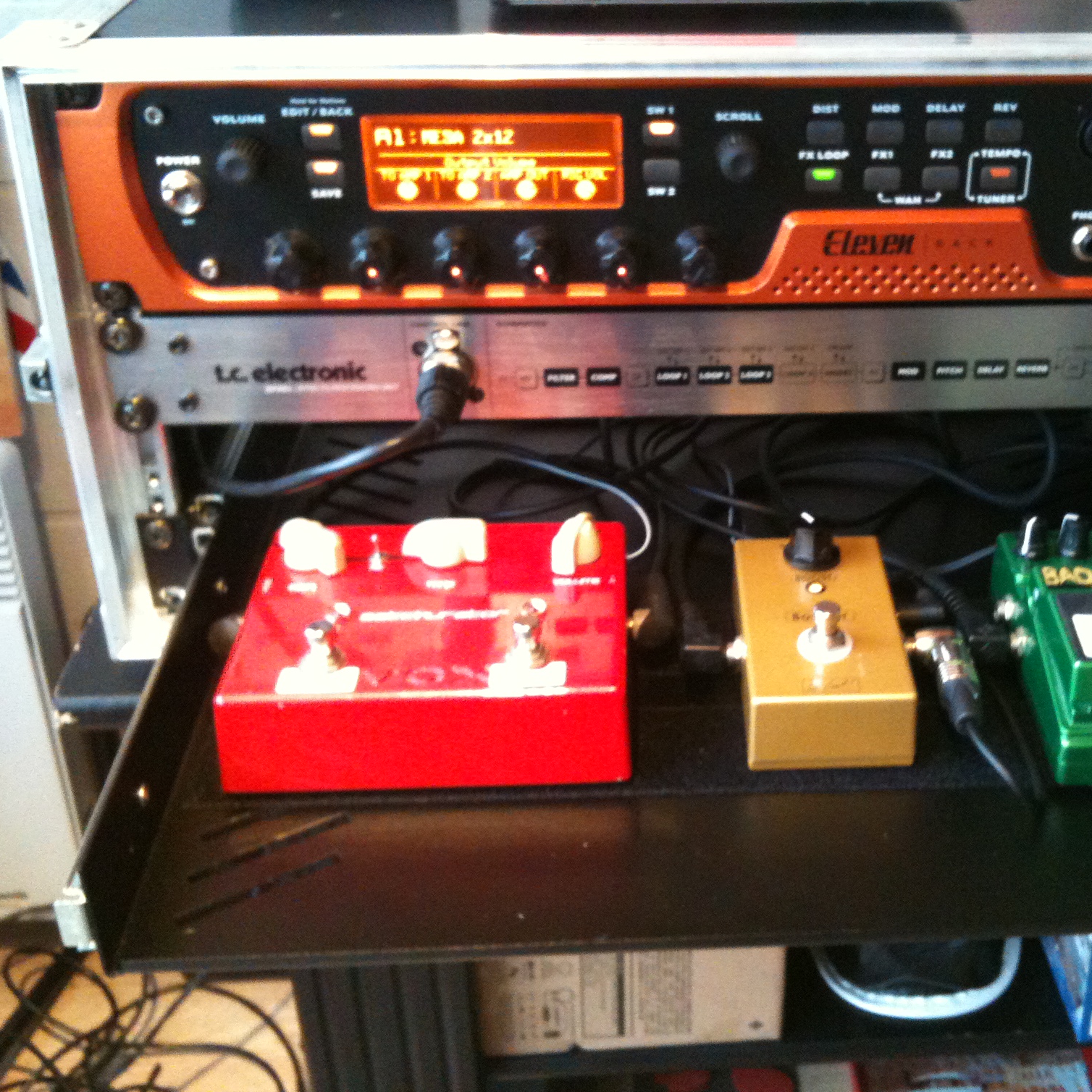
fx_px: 1499
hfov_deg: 39.6
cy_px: 540
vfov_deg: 40.0
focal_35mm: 42
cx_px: 726
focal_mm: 3.85
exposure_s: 1/15
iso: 320
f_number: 2.8
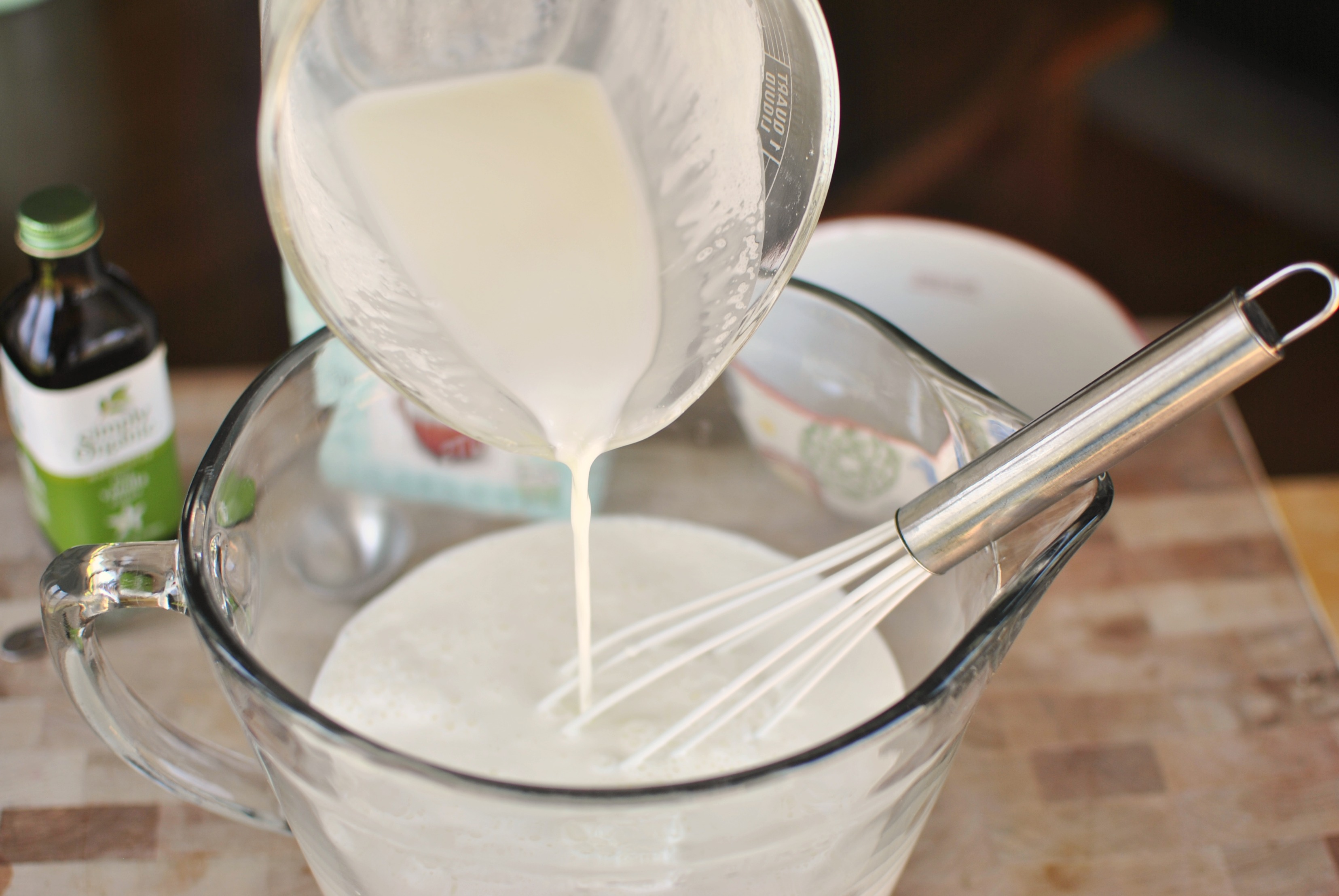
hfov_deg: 37.8
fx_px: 1955
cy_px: 448
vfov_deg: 25.8
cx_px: 670
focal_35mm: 52
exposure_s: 1/100
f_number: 2.2
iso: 100
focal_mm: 35
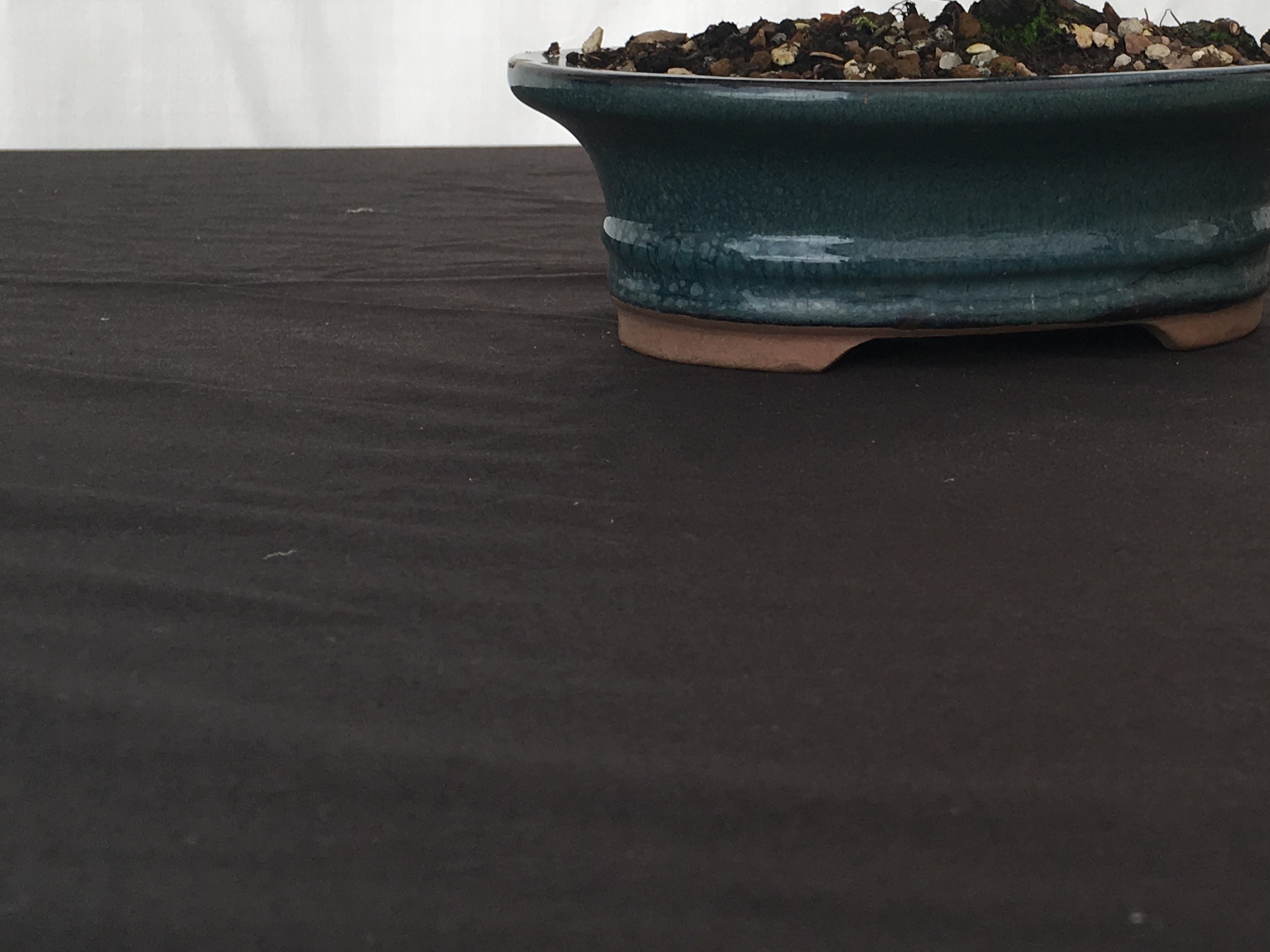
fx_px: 2385
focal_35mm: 65
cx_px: 1050
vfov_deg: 22.3
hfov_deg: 29.0
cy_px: 200
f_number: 2.2
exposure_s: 1/212
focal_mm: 4.15
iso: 25
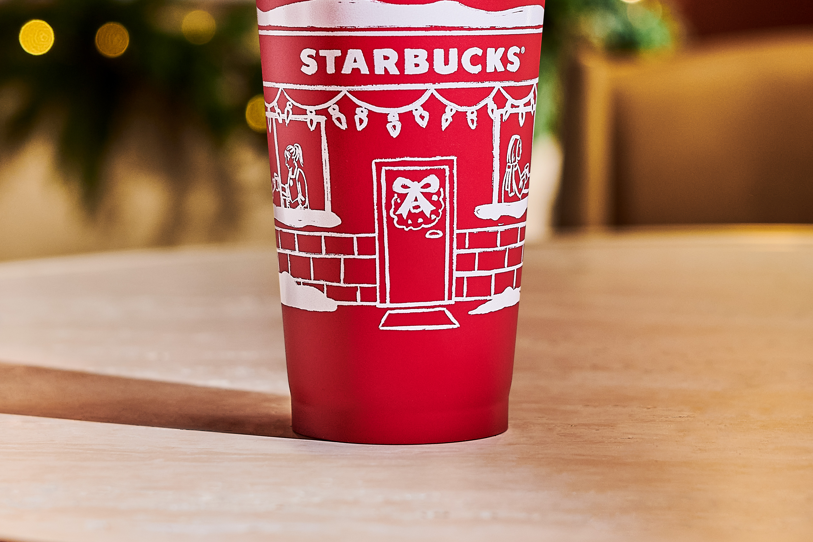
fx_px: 2823
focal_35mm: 125
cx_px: 461
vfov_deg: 10.9
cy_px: 28
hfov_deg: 16.4
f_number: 5
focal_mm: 60
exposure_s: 1/60
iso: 160
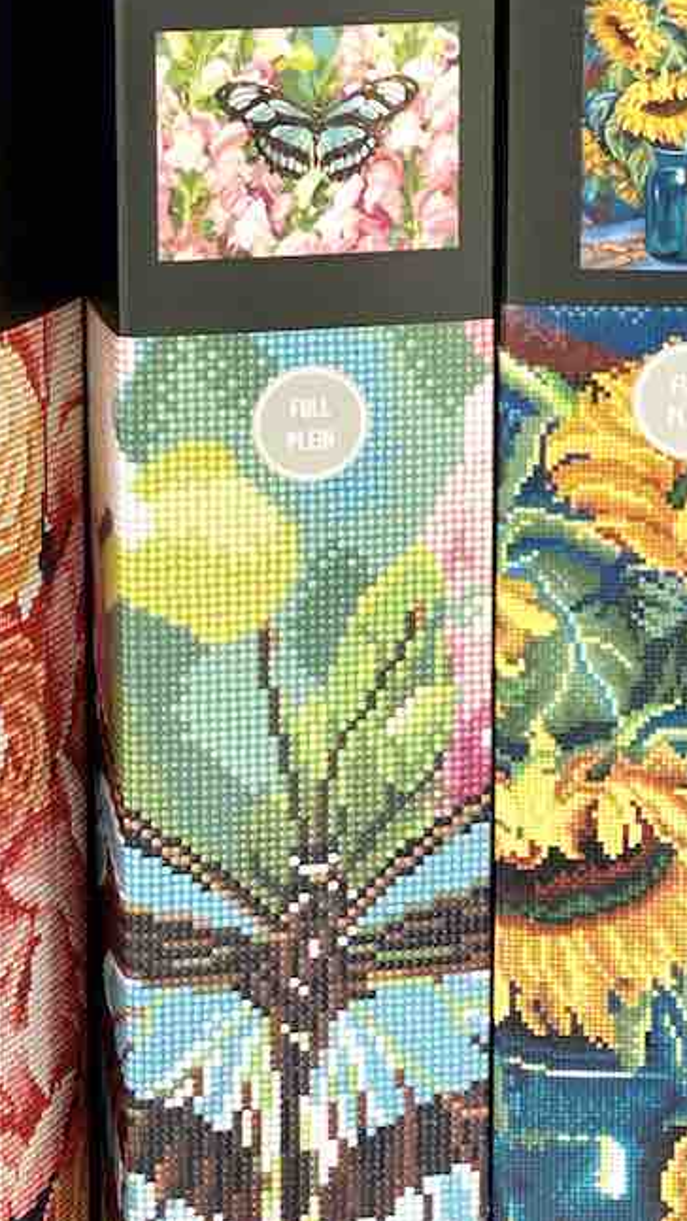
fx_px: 4533
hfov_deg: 8.7
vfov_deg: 15.3
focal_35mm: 140
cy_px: 462
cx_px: 298
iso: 125
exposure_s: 1/40
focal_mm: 6
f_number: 2
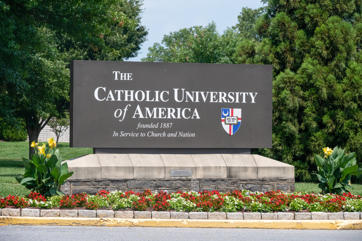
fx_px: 1708
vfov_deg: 8.1
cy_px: 120
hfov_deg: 12.1
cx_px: 181
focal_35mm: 170
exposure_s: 1/2000
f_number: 11
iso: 4000
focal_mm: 170
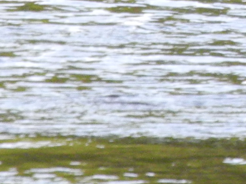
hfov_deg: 1.6
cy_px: -275
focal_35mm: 1204
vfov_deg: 1.2
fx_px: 8556
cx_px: 633
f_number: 5.6
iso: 400
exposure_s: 1/408
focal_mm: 37
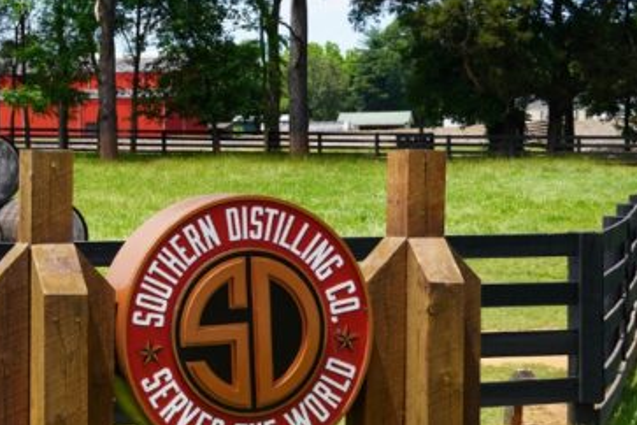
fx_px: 1965
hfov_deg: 18.0
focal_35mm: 111
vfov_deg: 12.3
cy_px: 181
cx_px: 4
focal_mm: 35
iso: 100
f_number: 5.6
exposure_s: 1/250
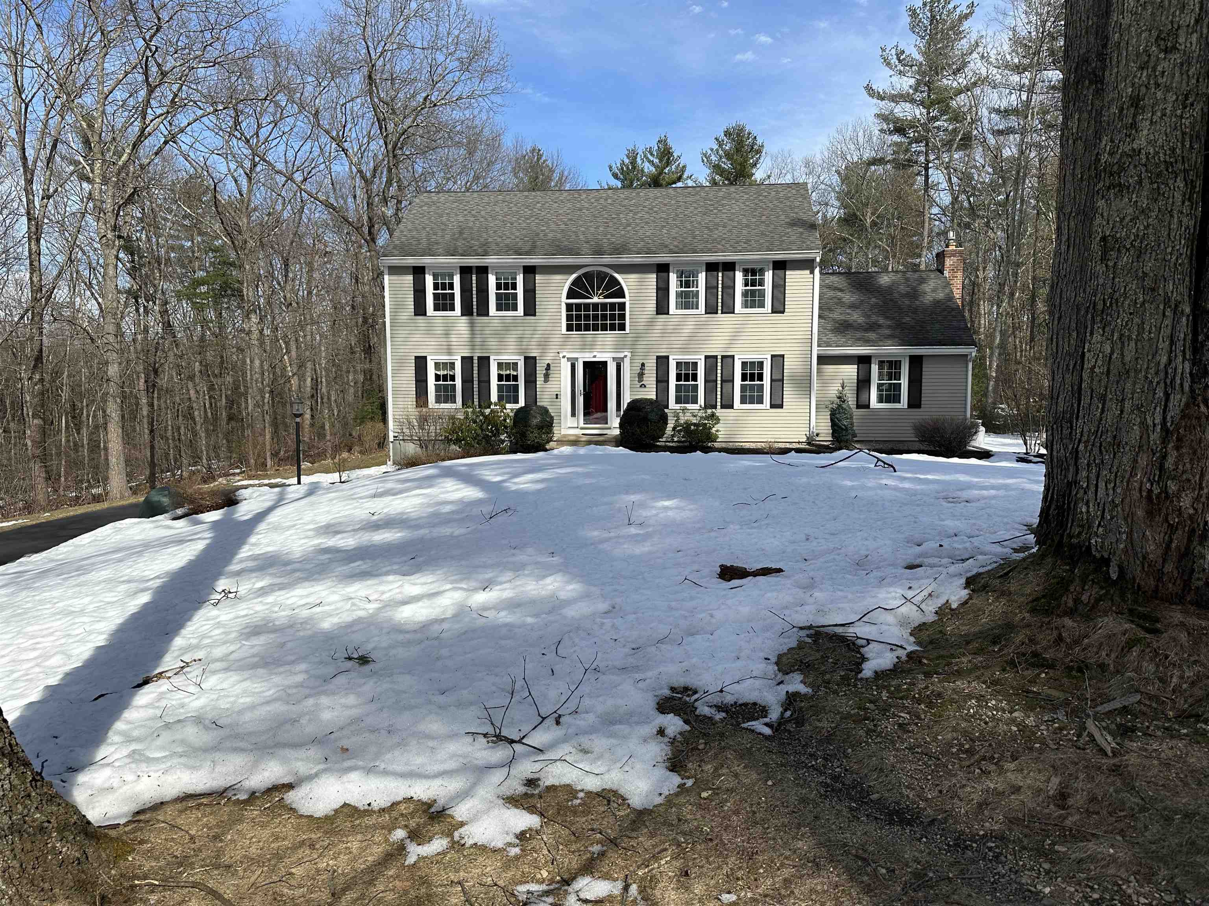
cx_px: 604
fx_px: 838
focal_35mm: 24
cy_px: 453
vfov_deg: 56.8
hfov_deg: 71.6
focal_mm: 6.86
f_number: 1.78
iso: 80
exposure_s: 1/4545
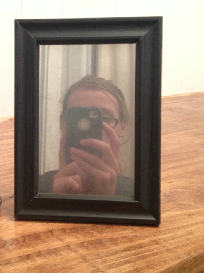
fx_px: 401
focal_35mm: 51
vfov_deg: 37.4
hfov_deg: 28.3
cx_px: 60
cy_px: 120
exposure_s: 1/20
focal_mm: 4.28
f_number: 2.4
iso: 200
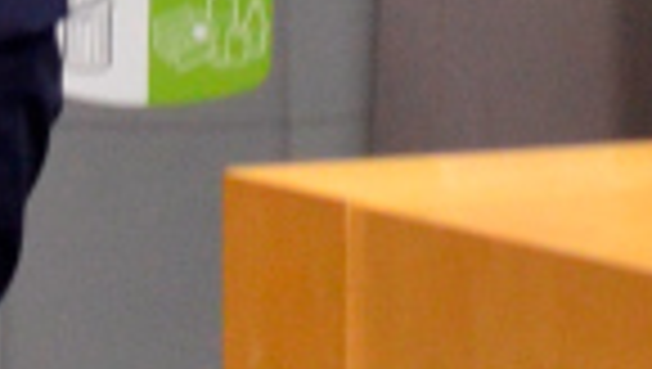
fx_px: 8749
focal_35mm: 505
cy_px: -896
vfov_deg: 2.4
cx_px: -549
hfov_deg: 4.2
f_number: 4
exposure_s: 1/30
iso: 900
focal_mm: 31
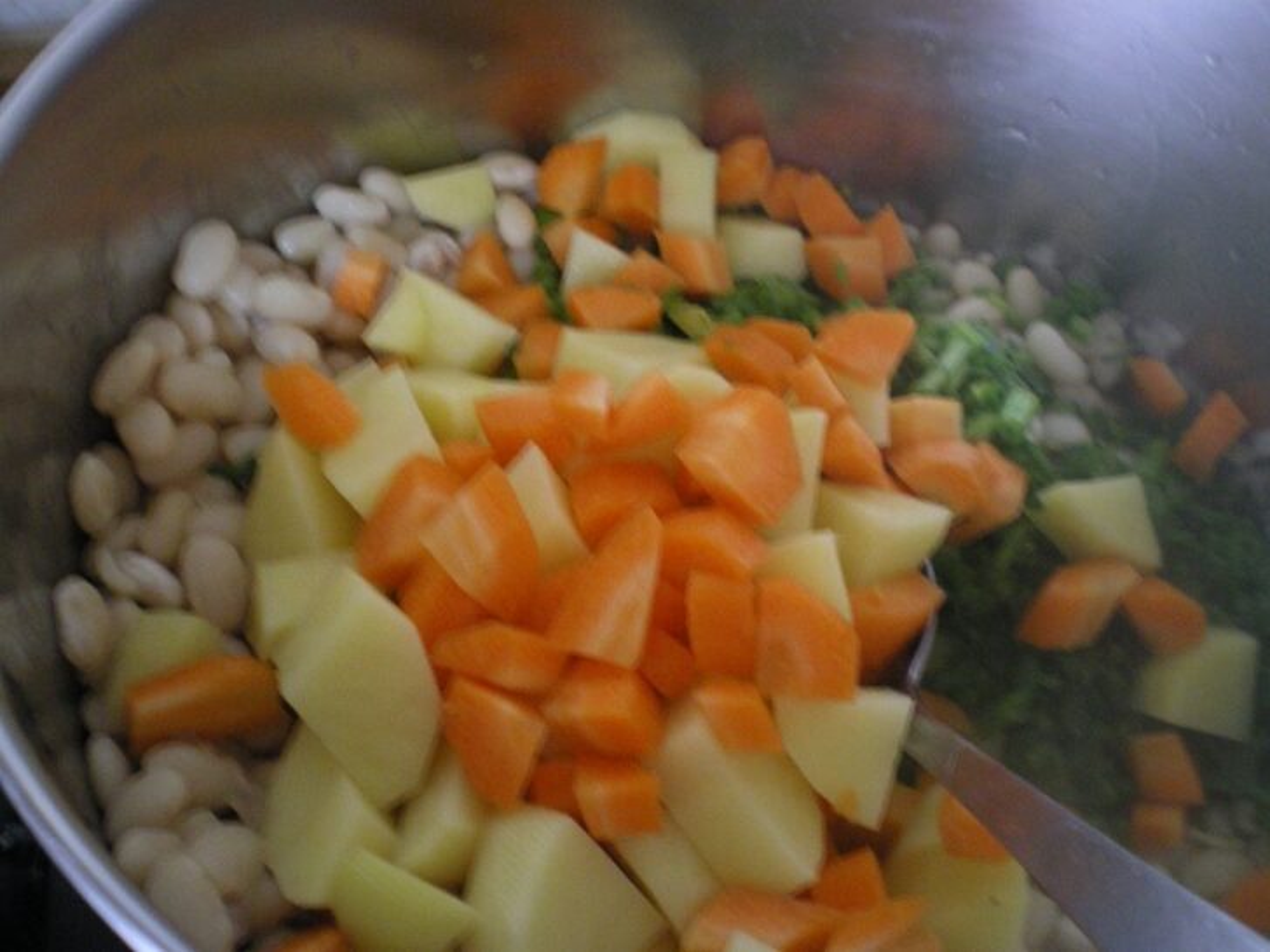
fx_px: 1394
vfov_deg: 37.7
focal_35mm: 38
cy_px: 476
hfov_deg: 49.0
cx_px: 635
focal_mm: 6.3
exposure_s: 1/4
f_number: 3.1
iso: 400
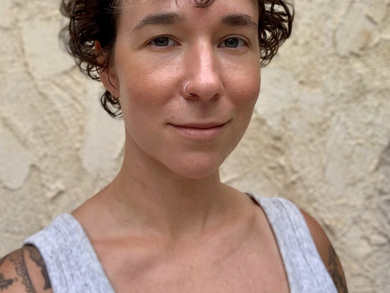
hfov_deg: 43.9
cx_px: 194
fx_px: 484
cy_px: 91
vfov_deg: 33.2
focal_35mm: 43
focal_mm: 2.87
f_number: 2.2
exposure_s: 1/121
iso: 64
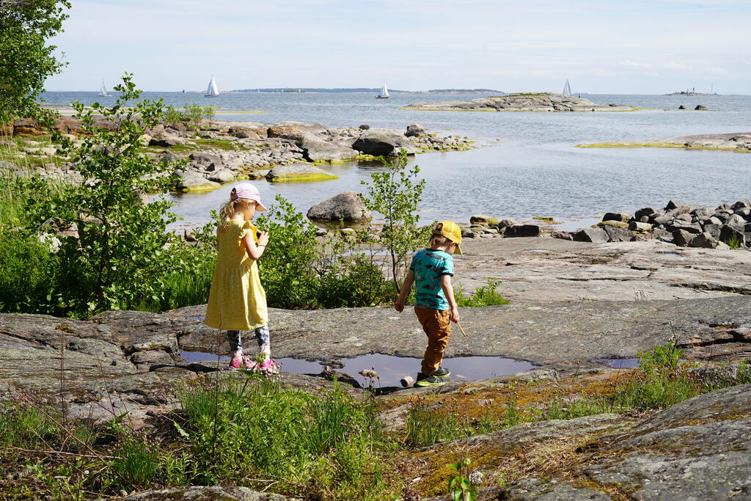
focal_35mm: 50
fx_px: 1043
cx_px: 376
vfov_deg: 27.0
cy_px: 250
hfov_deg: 39.6
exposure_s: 1/125
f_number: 9
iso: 100
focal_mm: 50
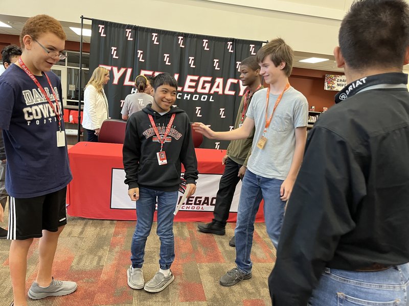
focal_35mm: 26
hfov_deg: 67.3
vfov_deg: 53.1
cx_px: 204
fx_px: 307
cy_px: 153
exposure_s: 1/60
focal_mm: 5.1
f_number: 1.6
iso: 250
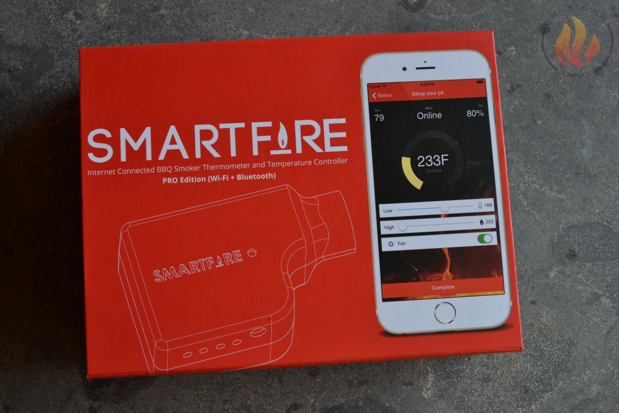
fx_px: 671
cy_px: 206
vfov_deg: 34.2
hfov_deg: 49.6
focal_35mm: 39
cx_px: 310
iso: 400
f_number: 5.6
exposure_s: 1/125
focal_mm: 26
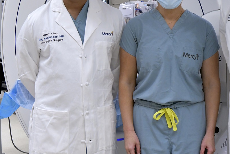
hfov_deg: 19.8
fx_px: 633
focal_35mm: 99
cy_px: 40
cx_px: 247
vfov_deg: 13.8
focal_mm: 40
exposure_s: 1/125
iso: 1600
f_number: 8
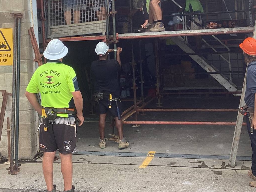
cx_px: 118
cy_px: 39
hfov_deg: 33.2
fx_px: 429
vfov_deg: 24.8
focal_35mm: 58
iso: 25
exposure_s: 1/274
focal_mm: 3.3
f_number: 2.4
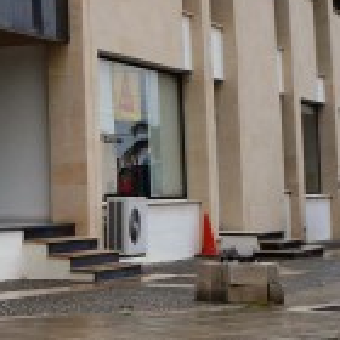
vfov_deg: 14.6
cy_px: 7
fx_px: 1311
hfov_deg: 13.2
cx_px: -295
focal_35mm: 118
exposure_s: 1/60
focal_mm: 18
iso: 100
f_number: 5.6
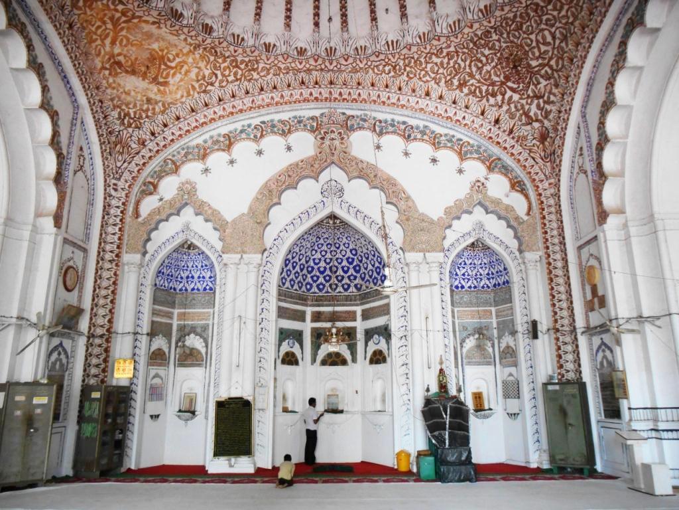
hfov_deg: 67.3
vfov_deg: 53.1
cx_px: 340
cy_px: 255
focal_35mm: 26
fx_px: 510
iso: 320
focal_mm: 4.7
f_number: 3.4
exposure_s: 1/30
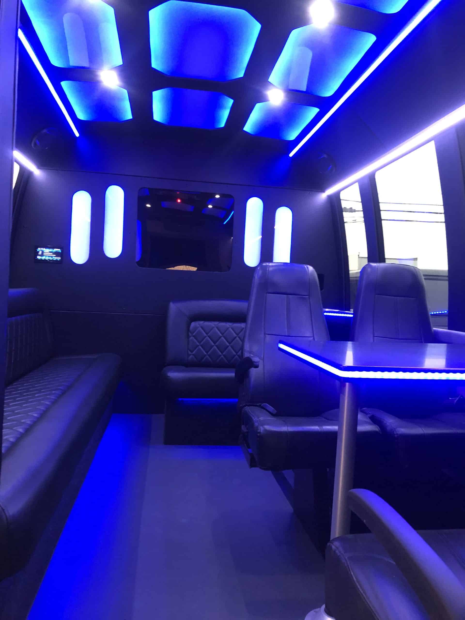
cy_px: 310
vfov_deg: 63.4
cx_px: 232
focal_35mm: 28
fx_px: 502
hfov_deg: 49.7
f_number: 1.8
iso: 100
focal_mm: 3.99
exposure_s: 1/15
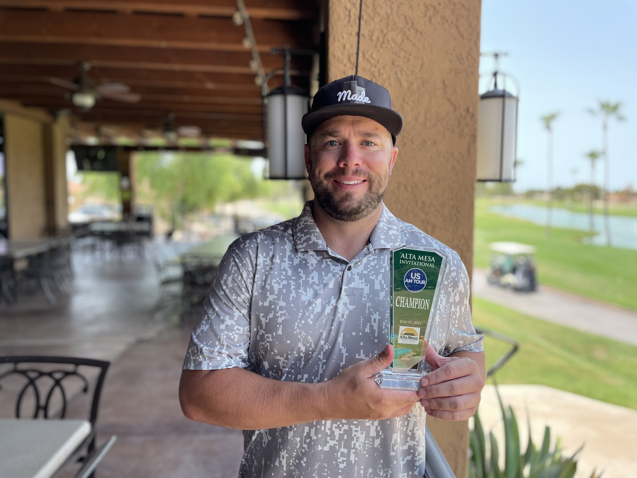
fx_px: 478
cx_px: 318
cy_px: 239
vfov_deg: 53.1
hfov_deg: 67.3
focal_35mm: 26
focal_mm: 4.2
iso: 32
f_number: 1.6
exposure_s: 1/558
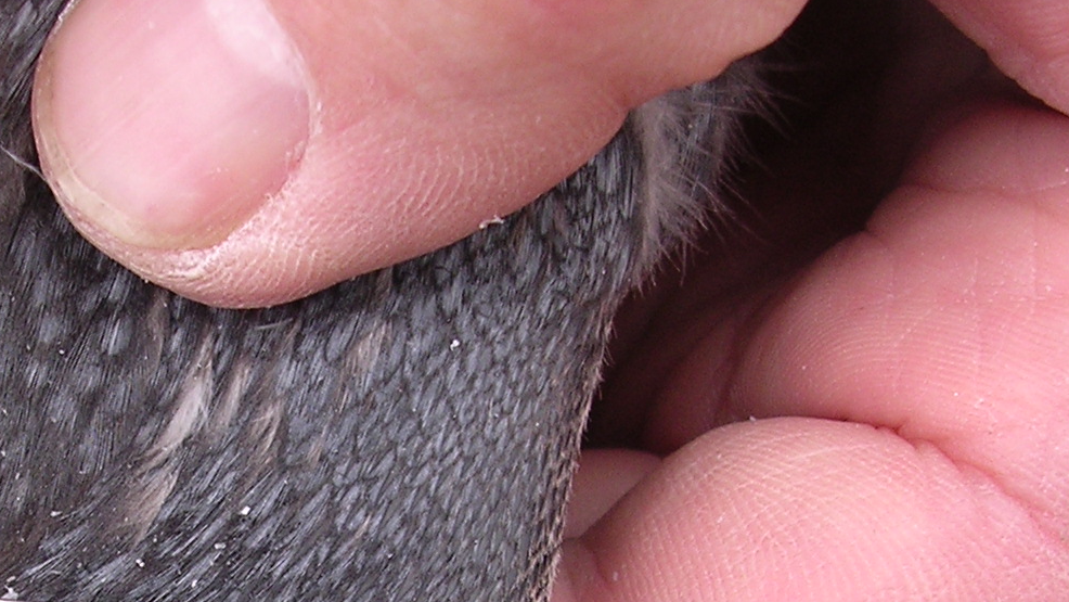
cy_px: 638
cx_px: 212
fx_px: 2438
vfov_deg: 13.8
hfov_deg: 24.3
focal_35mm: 86
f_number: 2.8
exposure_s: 1/86.9
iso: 100
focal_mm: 5.8
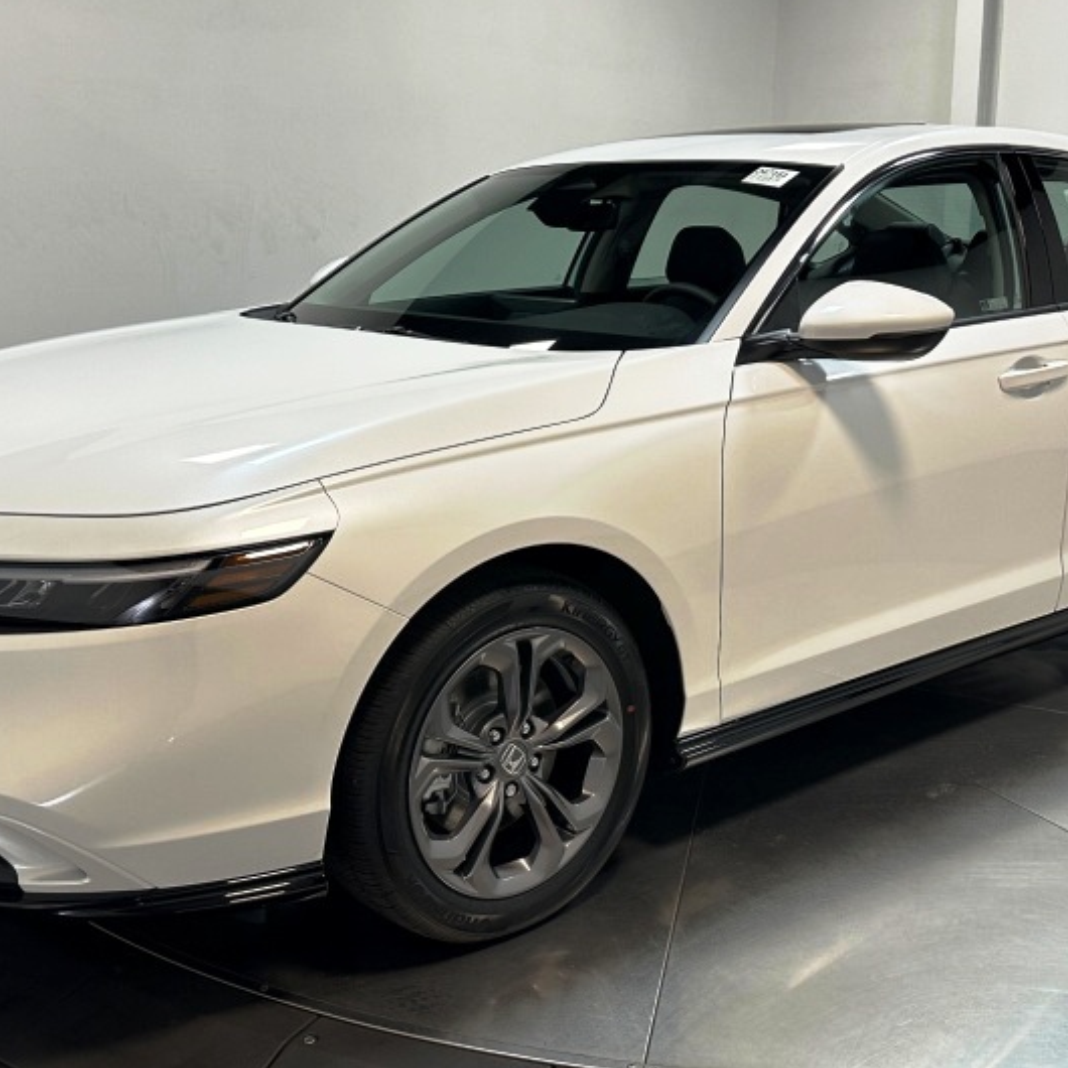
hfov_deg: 40.9
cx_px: 526
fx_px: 1431
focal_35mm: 41
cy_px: 554
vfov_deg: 40.9
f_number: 1.78
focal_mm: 6.86
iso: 160
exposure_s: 1/60
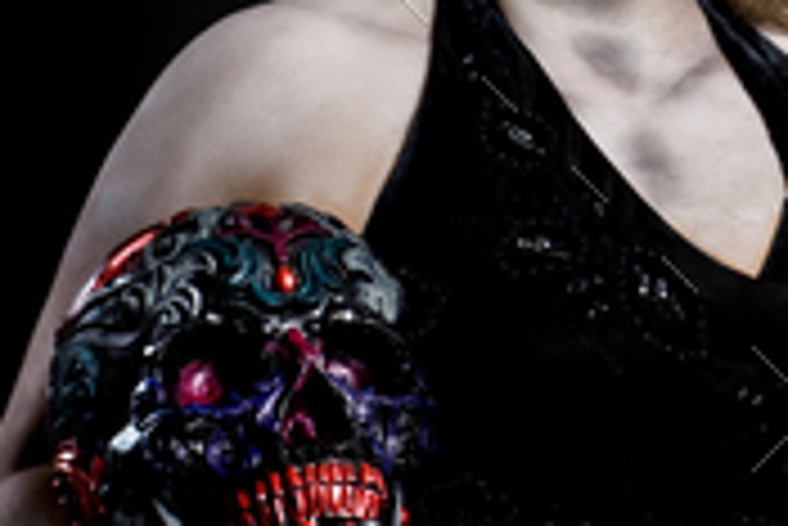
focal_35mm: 169
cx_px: 793
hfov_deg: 12.0
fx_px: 3702
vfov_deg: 8.1
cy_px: -54
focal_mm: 50
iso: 200
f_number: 10
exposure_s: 1/200
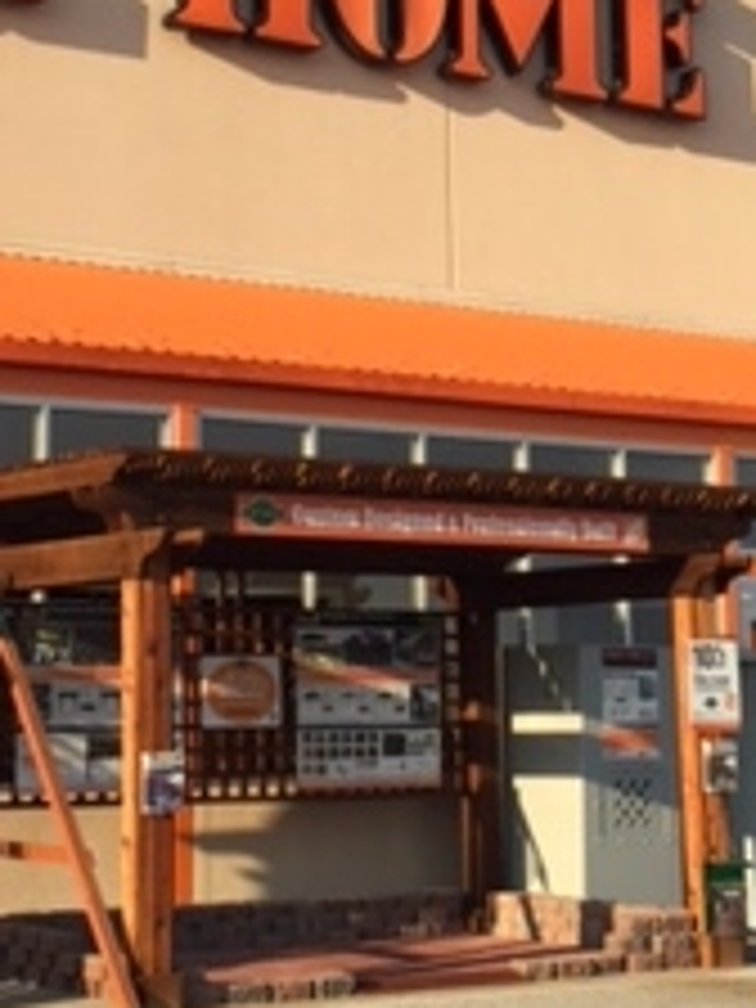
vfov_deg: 23.2
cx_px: 351
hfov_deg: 17.8
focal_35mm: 83
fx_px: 2417
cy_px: 207
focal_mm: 4.15
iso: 32
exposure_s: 1/1130
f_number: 2.2
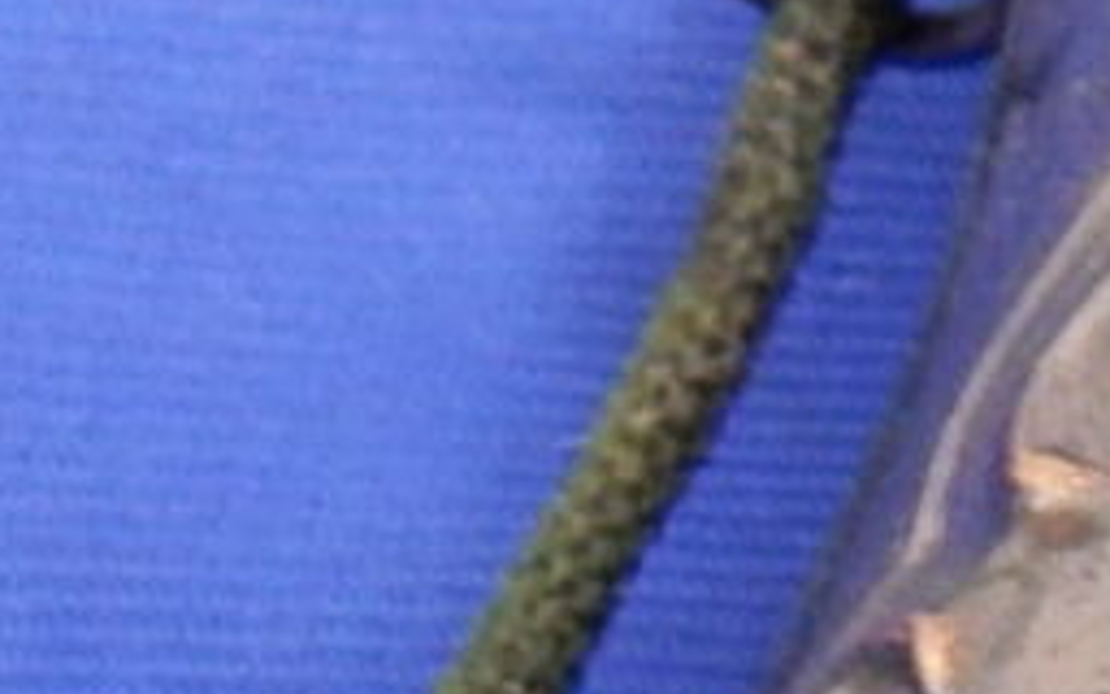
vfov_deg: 8.5
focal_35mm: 140
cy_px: 1726
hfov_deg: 13.8
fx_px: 4235
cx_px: 1786
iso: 400
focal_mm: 4
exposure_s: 1/8
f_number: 3
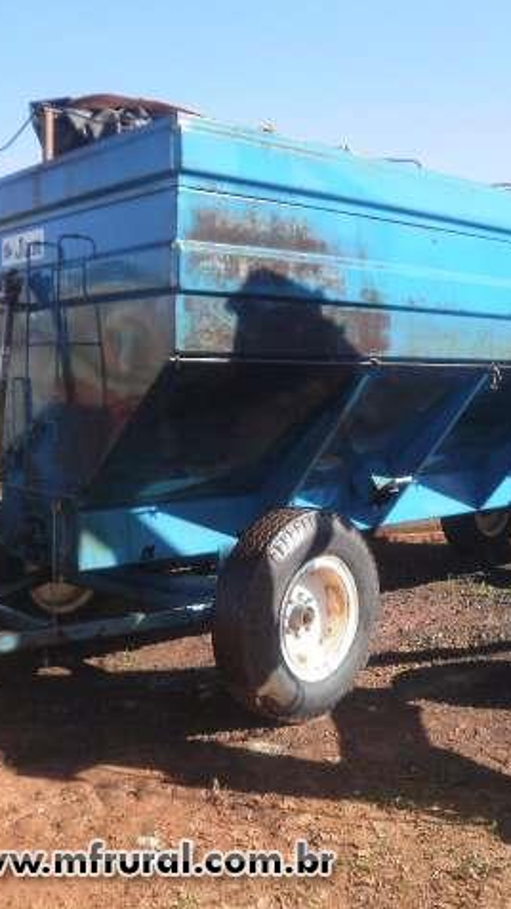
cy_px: 454
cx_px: 307
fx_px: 916
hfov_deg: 31.1
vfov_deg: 52.8
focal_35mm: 38
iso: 100
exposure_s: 1/1000
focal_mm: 4.65
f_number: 2.6
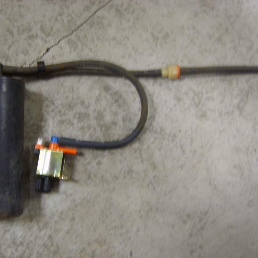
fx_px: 354
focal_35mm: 42
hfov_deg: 40.0
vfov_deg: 40.0
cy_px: 129
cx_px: 117
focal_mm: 7.4
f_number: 2.8
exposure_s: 1/8
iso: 123
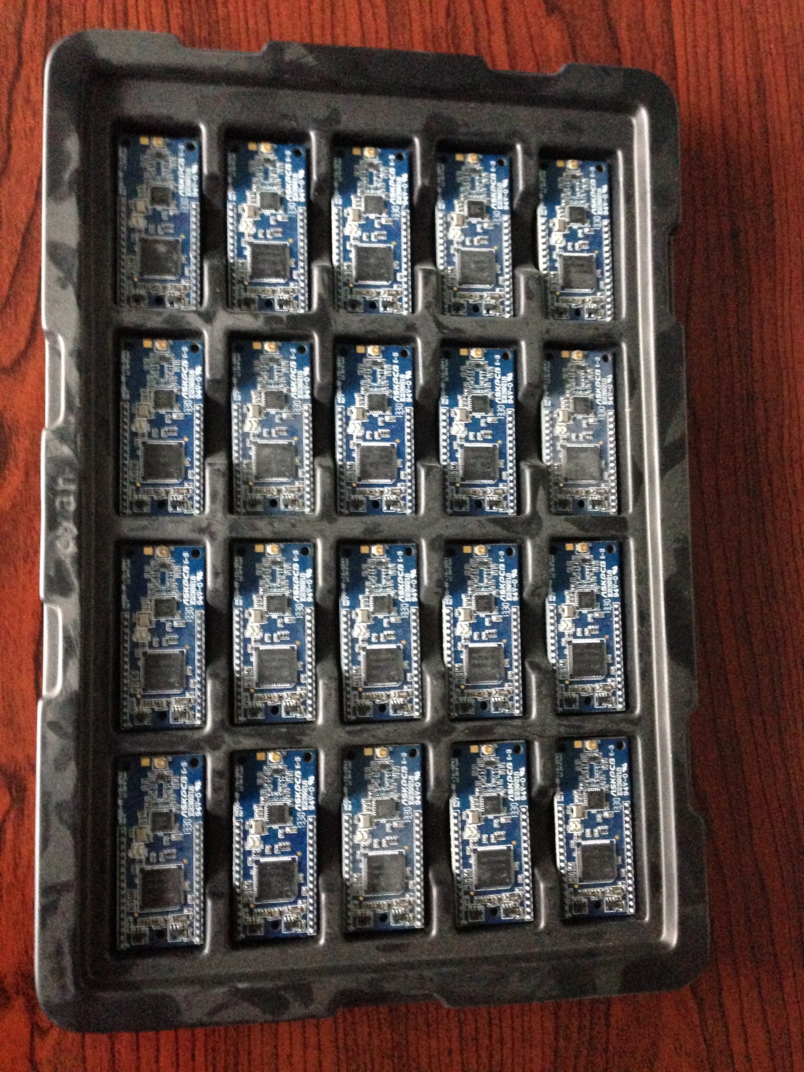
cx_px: 402
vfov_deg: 55.4
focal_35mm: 33
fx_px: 1022
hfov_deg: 42.9
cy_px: 536
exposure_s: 1/15
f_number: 2.4
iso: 640
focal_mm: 4.12
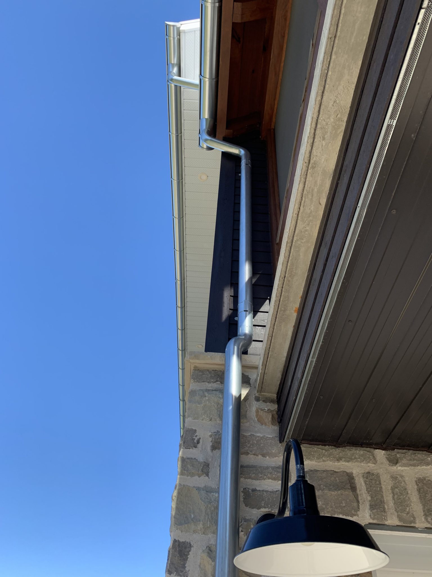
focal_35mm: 26
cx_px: 216
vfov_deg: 67.3
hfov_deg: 53.1
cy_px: 288
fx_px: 433
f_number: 1.8
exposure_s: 1/664
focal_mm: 4.25
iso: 25
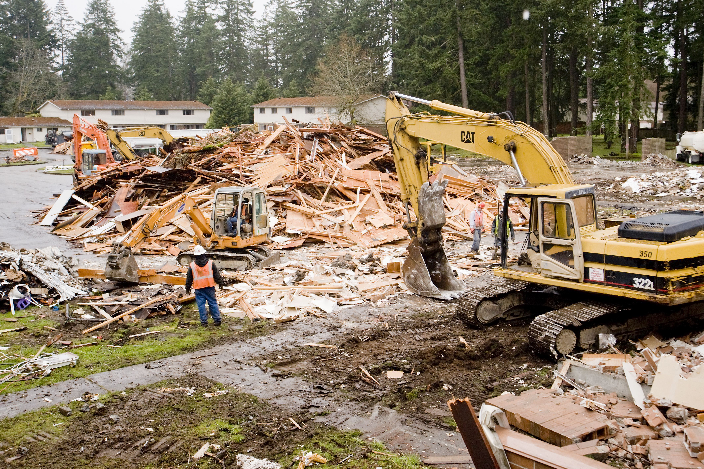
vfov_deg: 37.8
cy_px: 234
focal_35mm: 35
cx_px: 352
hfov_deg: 54.5
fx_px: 684
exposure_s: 1/640
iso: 1600
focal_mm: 35
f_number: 8
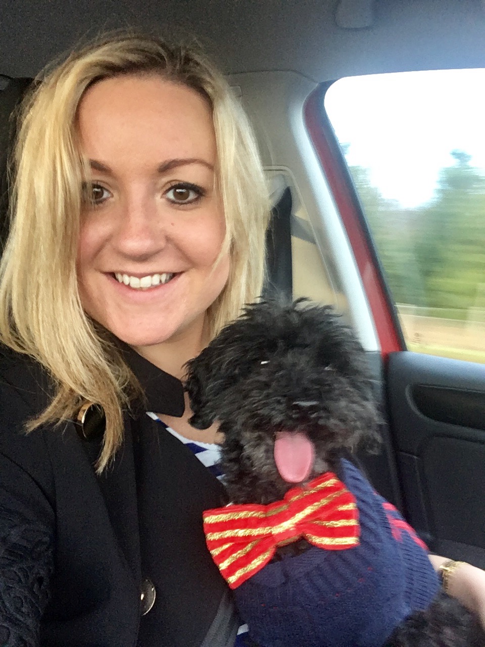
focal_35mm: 31
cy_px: 324
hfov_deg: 45.4
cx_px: 242
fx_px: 579
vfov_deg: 58.4
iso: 125
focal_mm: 2.15
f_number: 2.4
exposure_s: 1/33
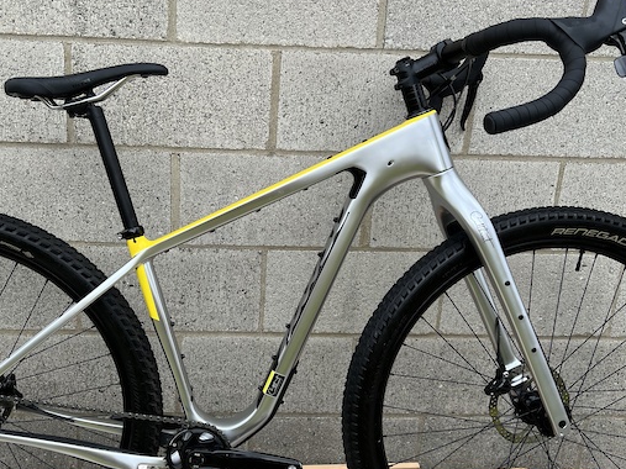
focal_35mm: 41
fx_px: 741
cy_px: 332
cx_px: 236
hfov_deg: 45.4
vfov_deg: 34.6
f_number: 1.5
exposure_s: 1/295
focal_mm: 5.7
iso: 50
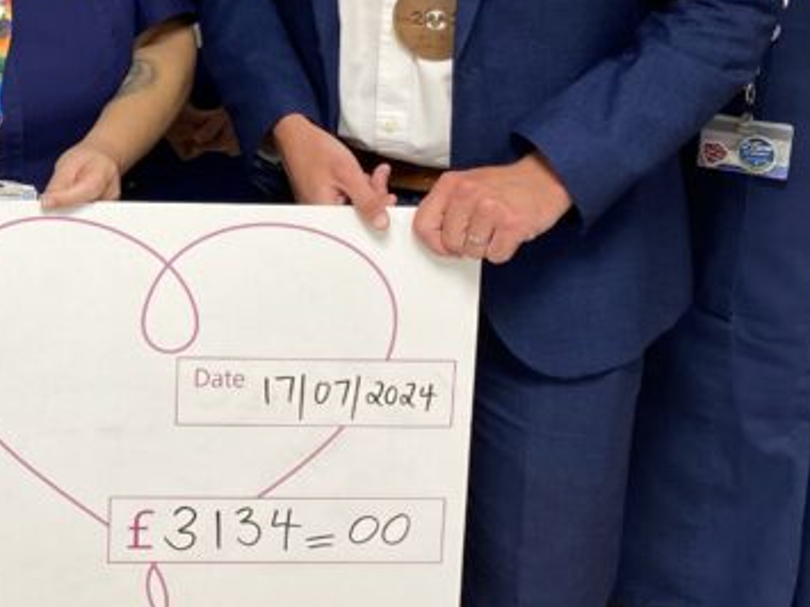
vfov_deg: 18.8
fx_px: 1754
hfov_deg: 24.5
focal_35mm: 75
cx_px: -52
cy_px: -62
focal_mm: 4.25
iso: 100
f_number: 1.8
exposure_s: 1/50
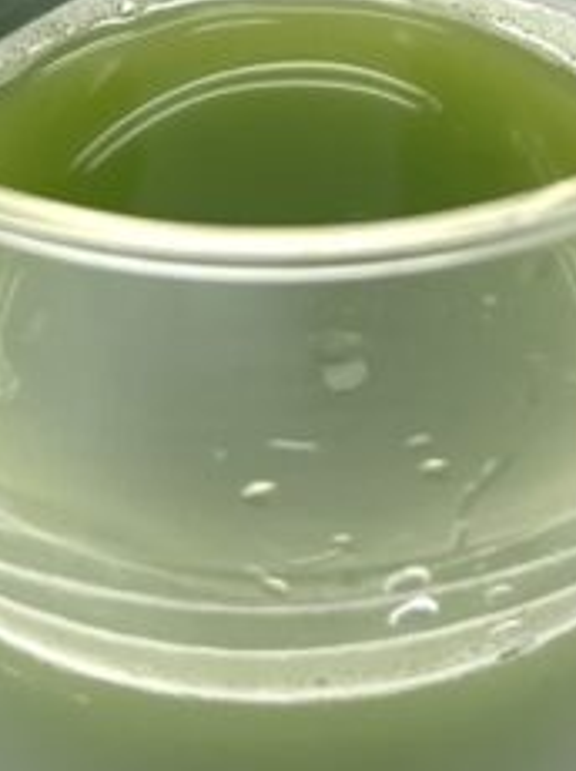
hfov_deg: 12.7
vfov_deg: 15.0
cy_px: -567
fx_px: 2578
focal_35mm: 116
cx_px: 362
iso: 40
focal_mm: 5.1
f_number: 1.6
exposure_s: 1/120
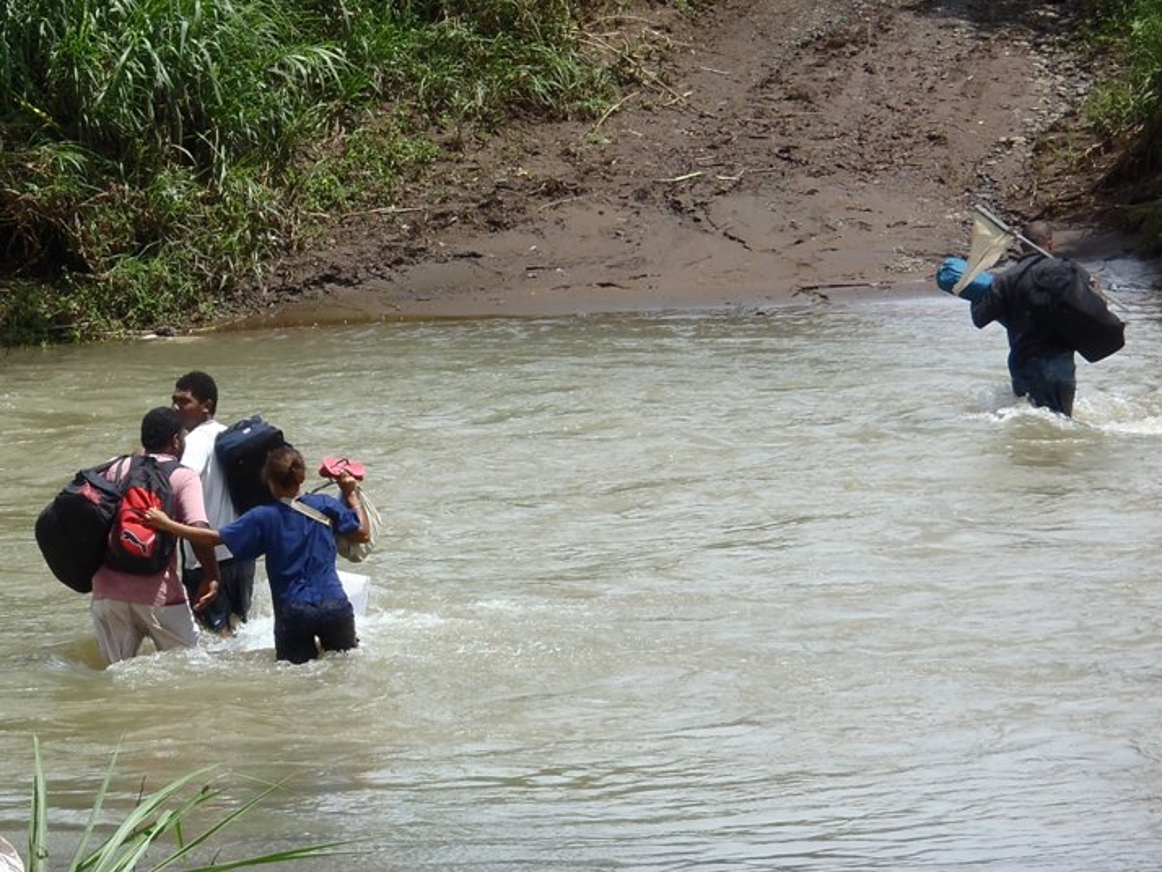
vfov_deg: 7.6
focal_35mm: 196
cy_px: 358
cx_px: 436
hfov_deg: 10.1
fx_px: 6582
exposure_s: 1/250
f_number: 5.9
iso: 80
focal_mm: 25
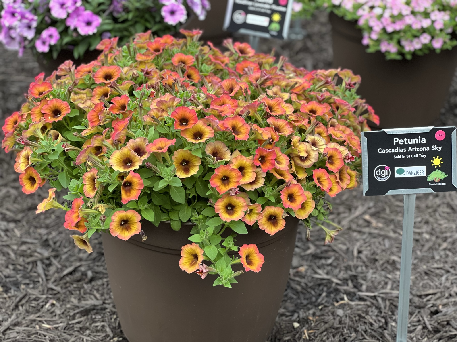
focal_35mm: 77
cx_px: 228
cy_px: 171
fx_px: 1017
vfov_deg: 19.1
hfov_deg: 25.3
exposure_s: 1/121
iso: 100
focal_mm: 9
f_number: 2.8
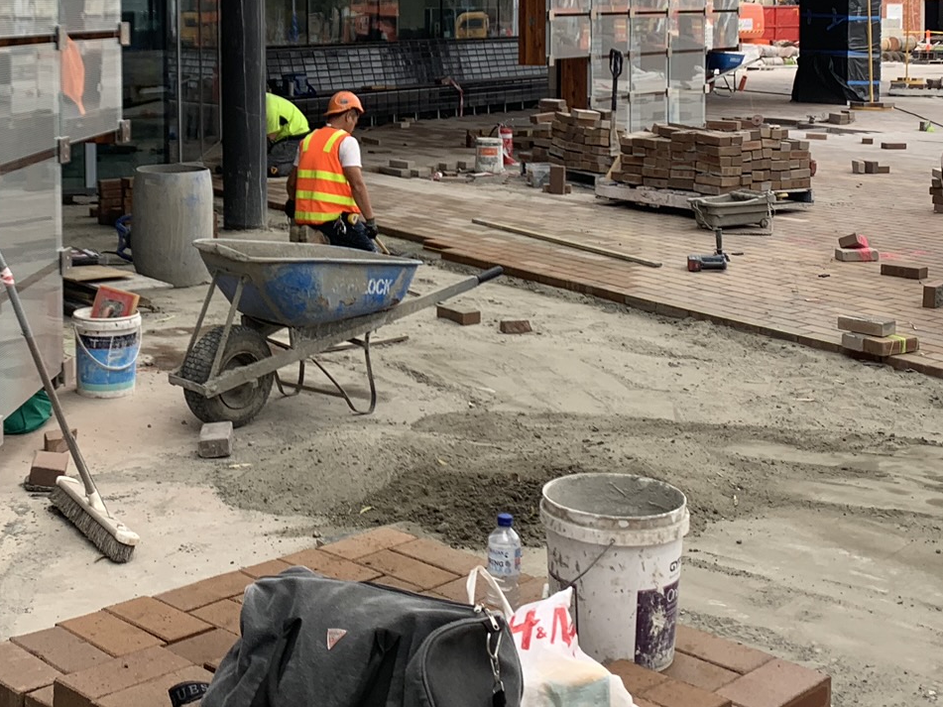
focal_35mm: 56
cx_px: 307
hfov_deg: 34.0
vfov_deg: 25.6
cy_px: 121
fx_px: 1525
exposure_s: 1/297
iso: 25
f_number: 1.8
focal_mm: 4.25
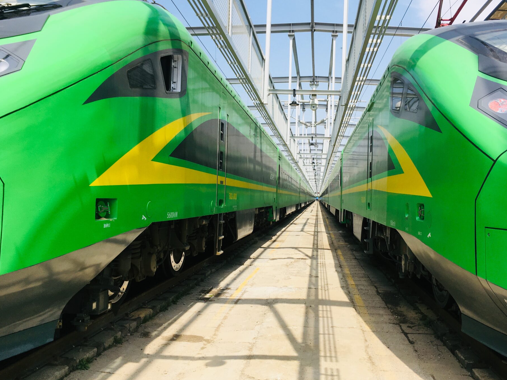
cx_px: 287
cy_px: 174
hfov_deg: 55.2
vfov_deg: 42.9
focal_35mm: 33
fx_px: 483
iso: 25
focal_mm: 4.15
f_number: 2.2
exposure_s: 1/1570
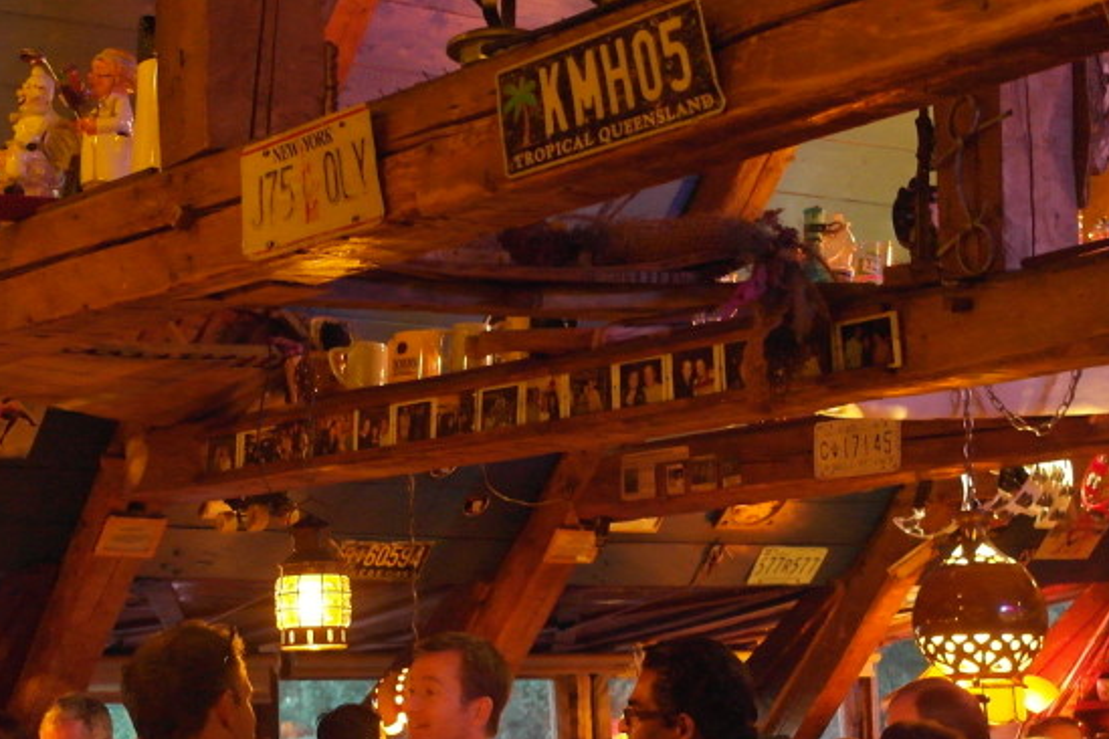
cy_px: 499
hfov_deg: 24.1
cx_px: 382
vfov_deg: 16.2
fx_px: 2587
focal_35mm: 84
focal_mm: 20
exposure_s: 1/13
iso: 1600
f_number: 3.5
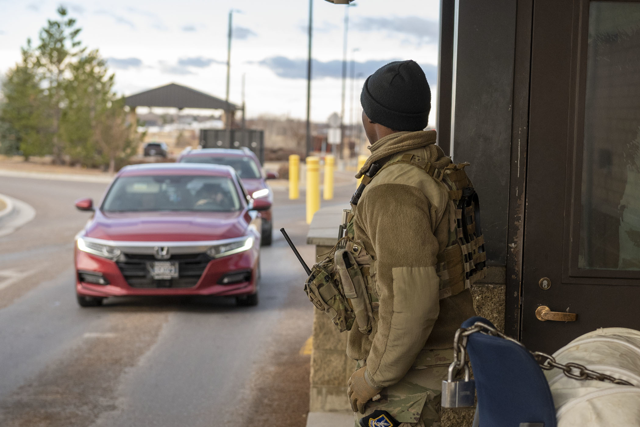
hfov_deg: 28.8
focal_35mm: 70
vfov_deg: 19.5
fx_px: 1244
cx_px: 320
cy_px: 214
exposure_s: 1/1600
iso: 1600
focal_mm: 70
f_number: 4.5
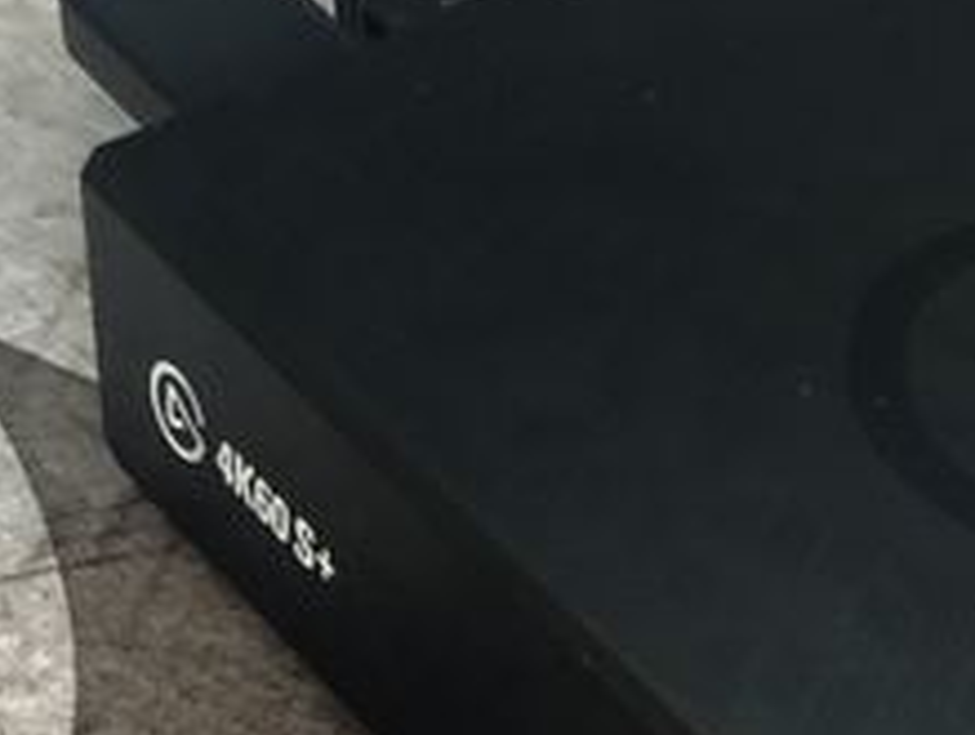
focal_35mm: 83
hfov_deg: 22.8
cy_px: 699
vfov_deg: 17.5
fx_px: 2342
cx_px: 926
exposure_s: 1/15
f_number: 1.8
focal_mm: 3.99
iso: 64
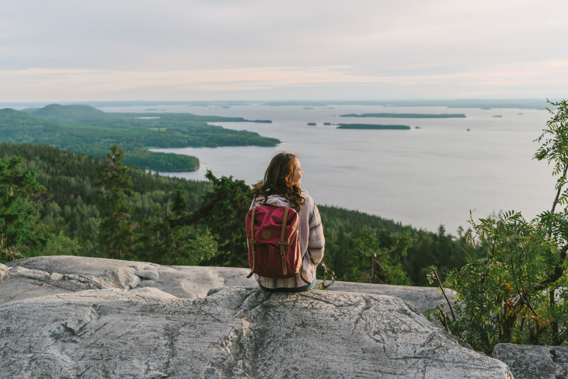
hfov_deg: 55.8
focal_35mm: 34
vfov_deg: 38.9
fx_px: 536
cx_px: 284
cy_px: 190
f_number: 2.8
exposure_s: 1/640
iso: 100
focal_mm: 34
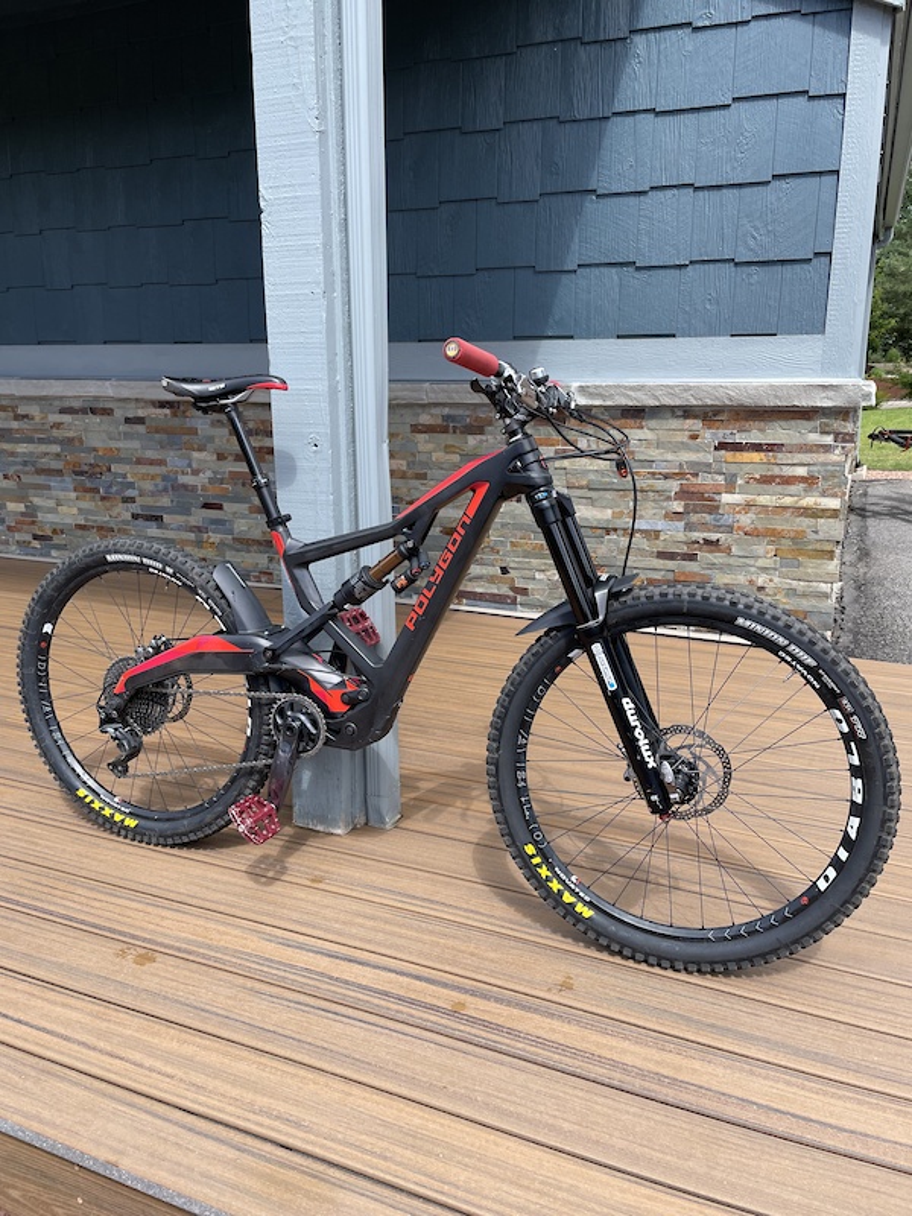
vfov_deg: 67.3
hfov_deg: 53.1
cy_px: 608
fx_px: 913
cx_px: 456
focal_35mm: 26
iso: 32
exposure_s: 1/1043
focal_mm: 4.2
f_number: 1.6
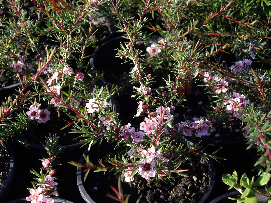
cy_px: 102
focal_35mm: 55
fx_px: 431
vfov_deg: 26.6
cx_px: 136
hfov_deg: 34.9
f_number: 3.4
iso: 50
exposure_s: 1/125
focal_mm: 11.5
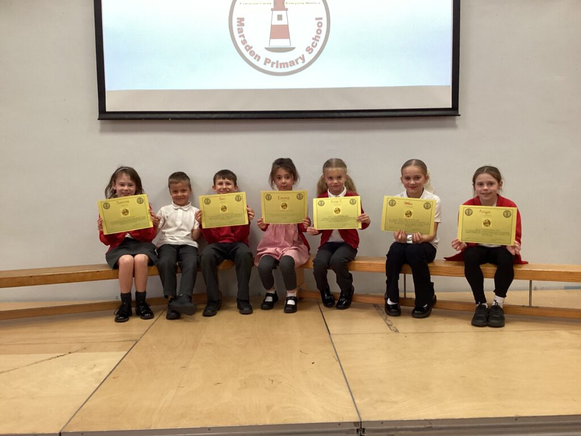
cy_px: 218
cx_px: 290
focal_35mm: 31
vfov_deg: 45.4
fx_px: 520
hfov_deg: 58.4
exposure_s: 1/60
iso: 200
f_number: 2.4
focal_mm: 3.3
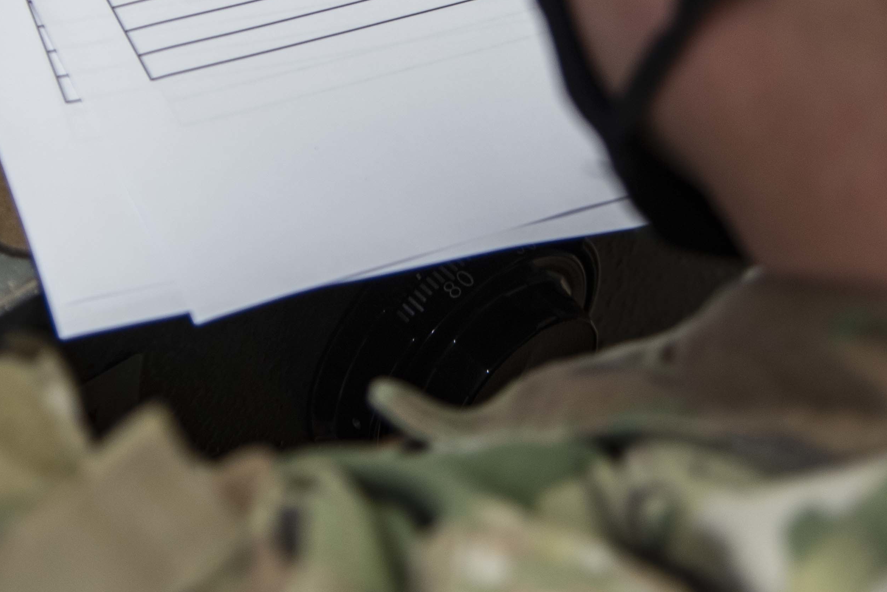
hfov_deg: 12.8
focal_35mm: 161
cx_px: 466
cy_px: -153
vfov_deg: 8.4
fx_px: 3968
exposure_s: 1/50
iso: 400
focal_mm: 55
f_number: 4
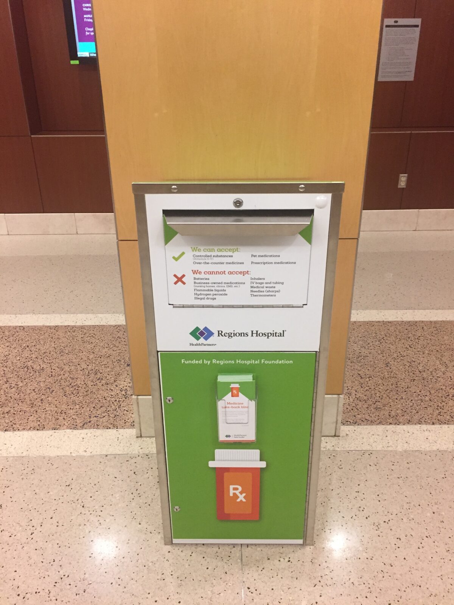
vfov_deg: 61.7
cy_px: 302
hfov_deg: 48.2
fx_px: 507
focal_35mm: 29
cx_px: 227
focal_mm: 4.15
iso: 125
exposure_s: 1/30
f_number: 2.2
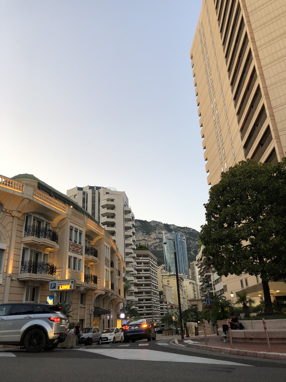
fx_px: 308
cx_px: 143
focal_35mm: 28
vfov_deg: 63.4
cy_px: 191
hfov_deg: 49.7
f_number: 1.8
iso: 40
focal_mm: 4
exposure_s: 1/33
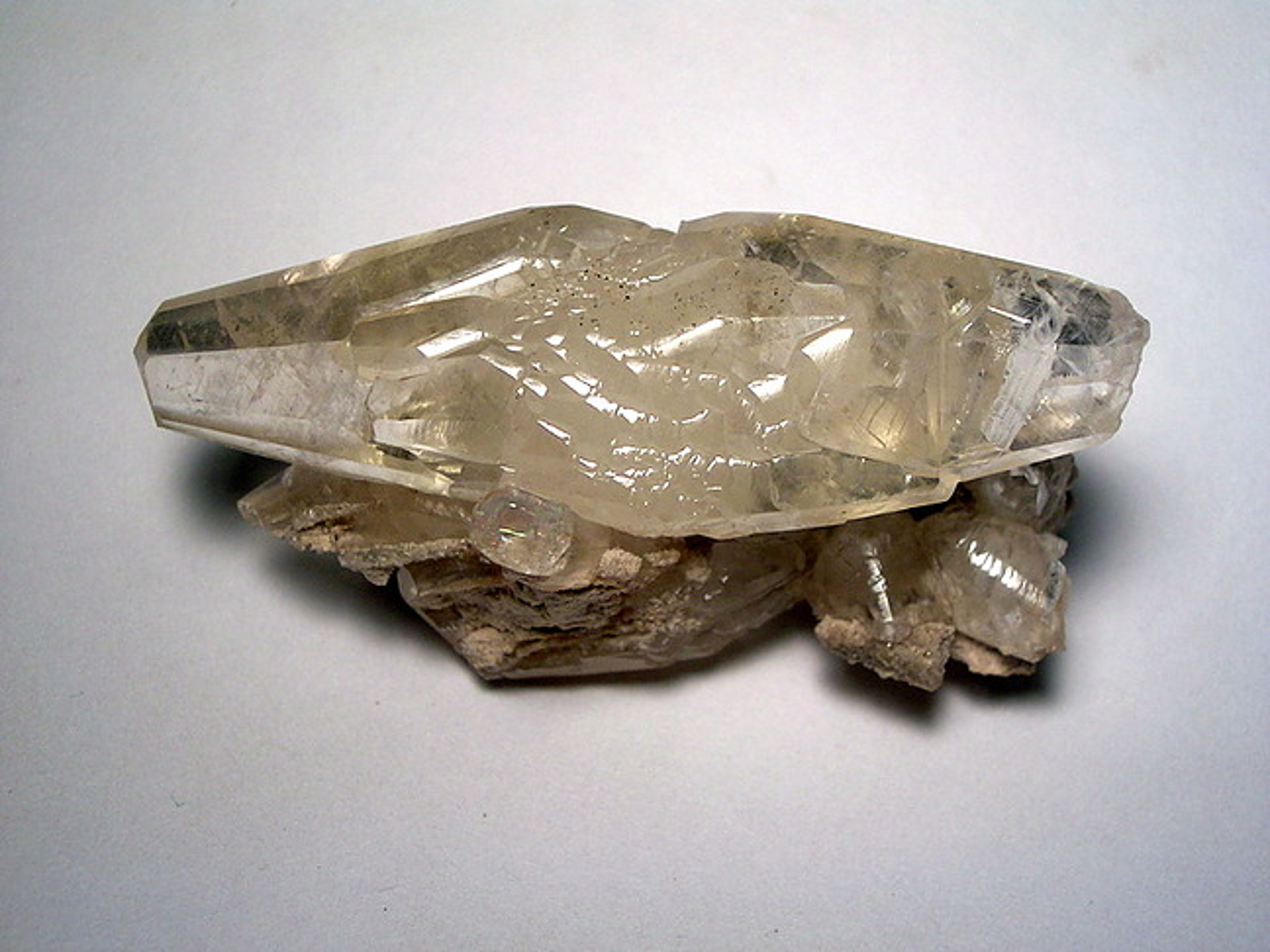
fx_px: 2091
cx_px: 635
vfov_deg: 25.7
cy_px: 476
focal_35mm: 57
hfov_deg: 33.8
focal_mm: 8.6
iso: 50
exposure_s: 1/153
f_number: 3.4
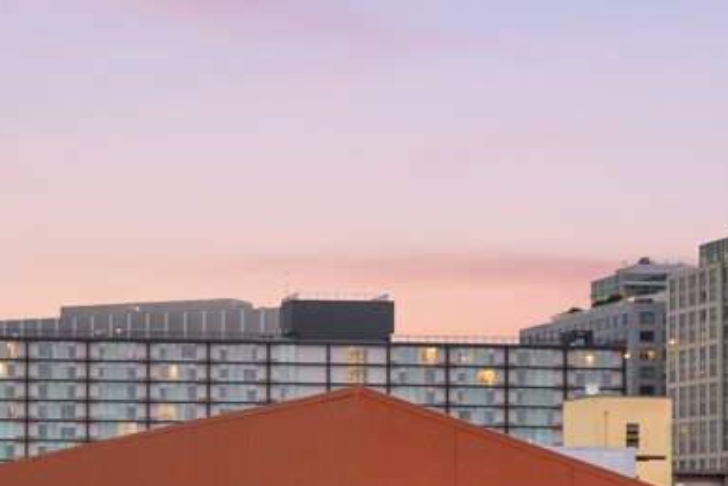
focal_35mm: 102
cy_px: 793
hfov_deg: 18.6
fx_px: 2063
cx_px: -214
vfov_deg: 12.6
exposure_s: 1/15
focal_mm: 8.38
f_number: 2.8
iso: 190
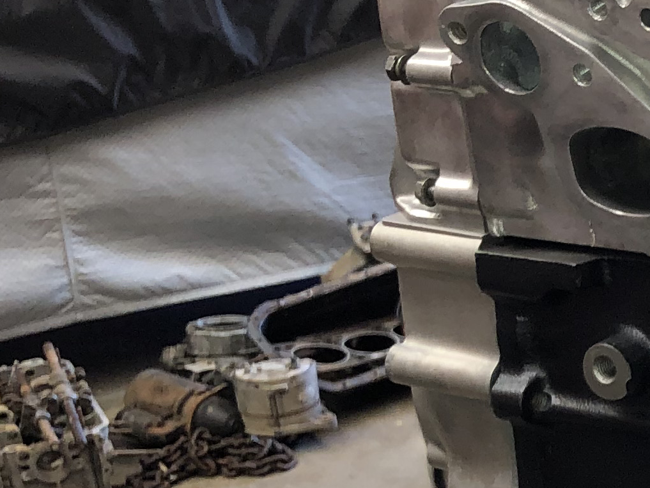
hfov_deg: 16.1
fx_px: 2085
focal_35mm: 111
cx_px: 991
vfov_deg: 13.2
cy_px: 439
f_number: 1.8
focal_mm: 3.99
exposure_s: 1/15
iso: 40
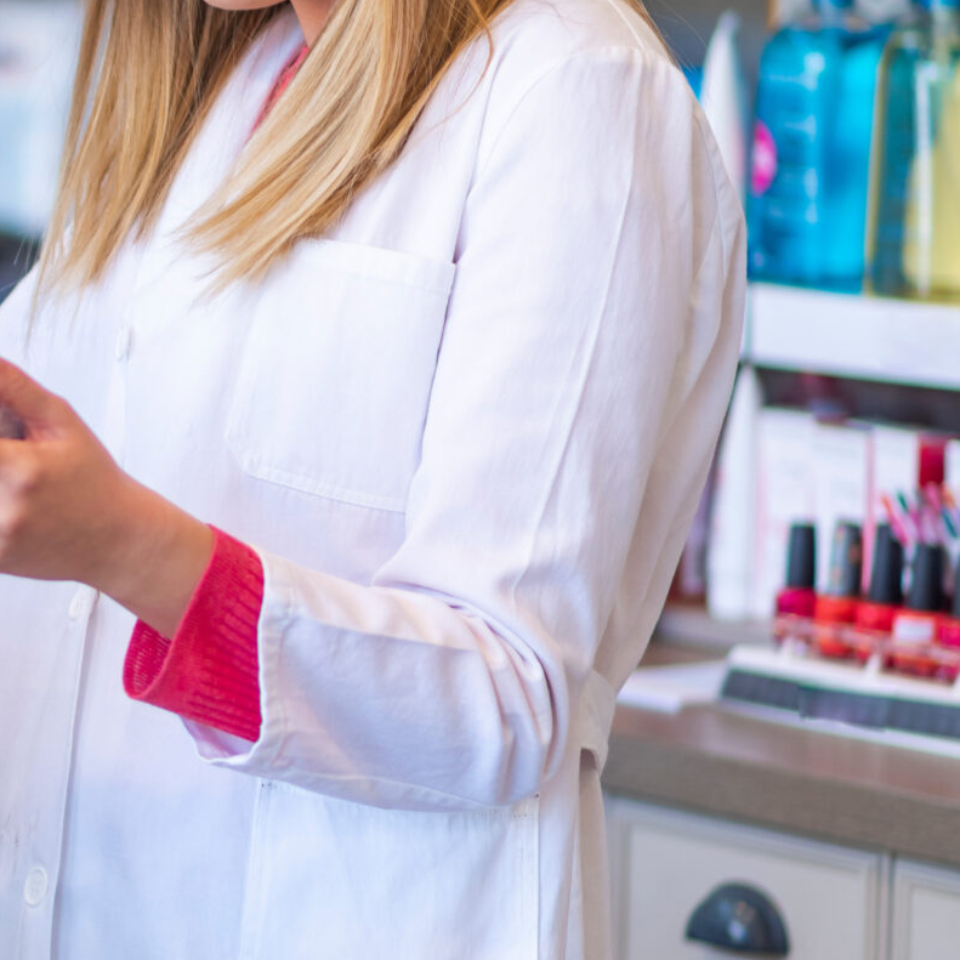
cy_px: 266
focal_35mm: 234
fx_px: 7342
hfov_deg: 7.4
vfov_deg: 7.5
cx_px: -460
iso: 125
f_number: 1.8
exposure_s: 1/125
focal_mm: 85
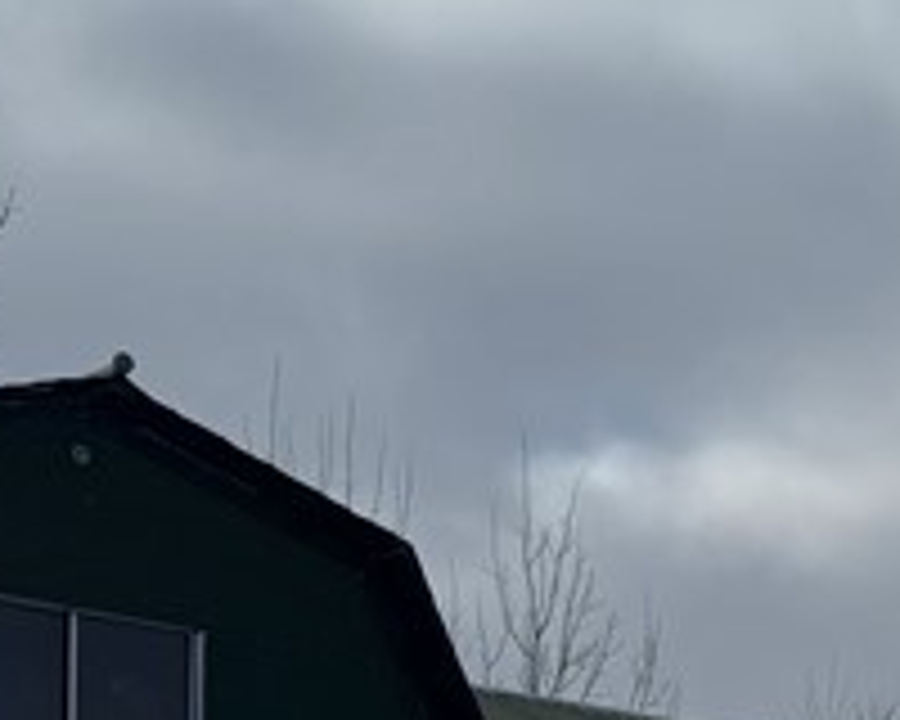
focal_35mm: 120
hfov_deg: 15.4
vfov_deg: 12.4
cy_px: 990
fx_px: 3196
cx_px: 1084
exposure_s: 1/7937
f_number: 1.78
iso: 80
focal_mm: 6.76
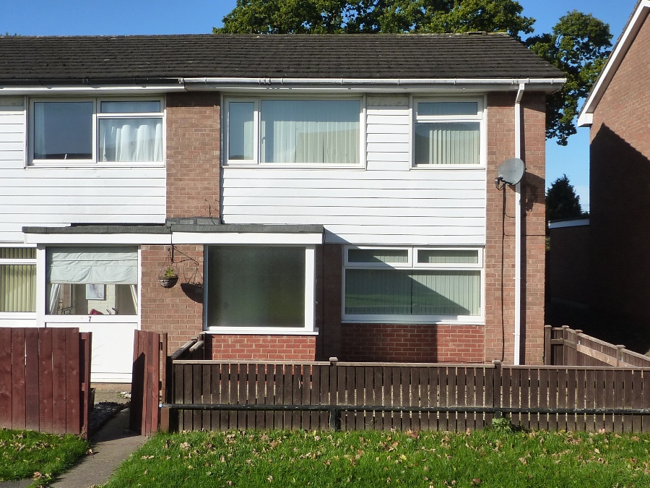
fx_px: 770
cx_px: 325
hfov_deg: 45.8
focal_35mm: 41
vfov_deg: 35.1
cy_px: 244
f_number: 5
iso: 125
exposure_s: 1/640
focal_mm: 4.7
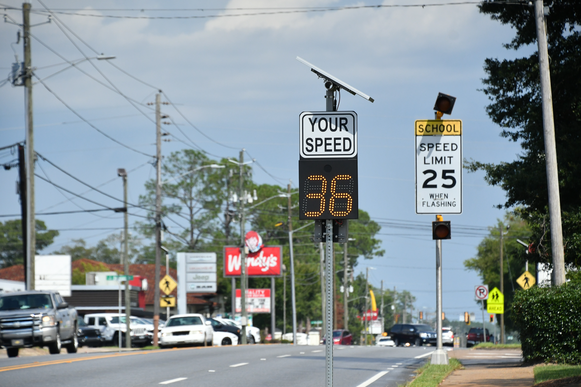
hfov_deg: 10.2
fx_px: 3268
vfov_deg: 6.8
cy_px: 194
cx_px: 290
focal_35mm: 202
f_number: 6
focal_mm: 135
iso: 1000
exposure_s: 1/8000
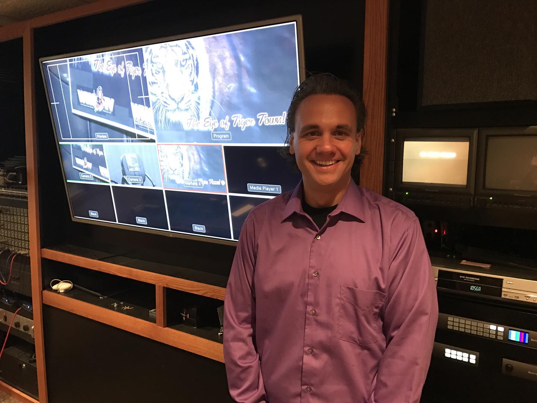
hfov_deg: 63.4
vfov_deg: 49.7
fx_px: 434
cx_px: 268
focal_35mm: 28
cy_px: 202
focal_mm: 3.99
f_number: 1.8
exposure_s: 1/6
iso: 100
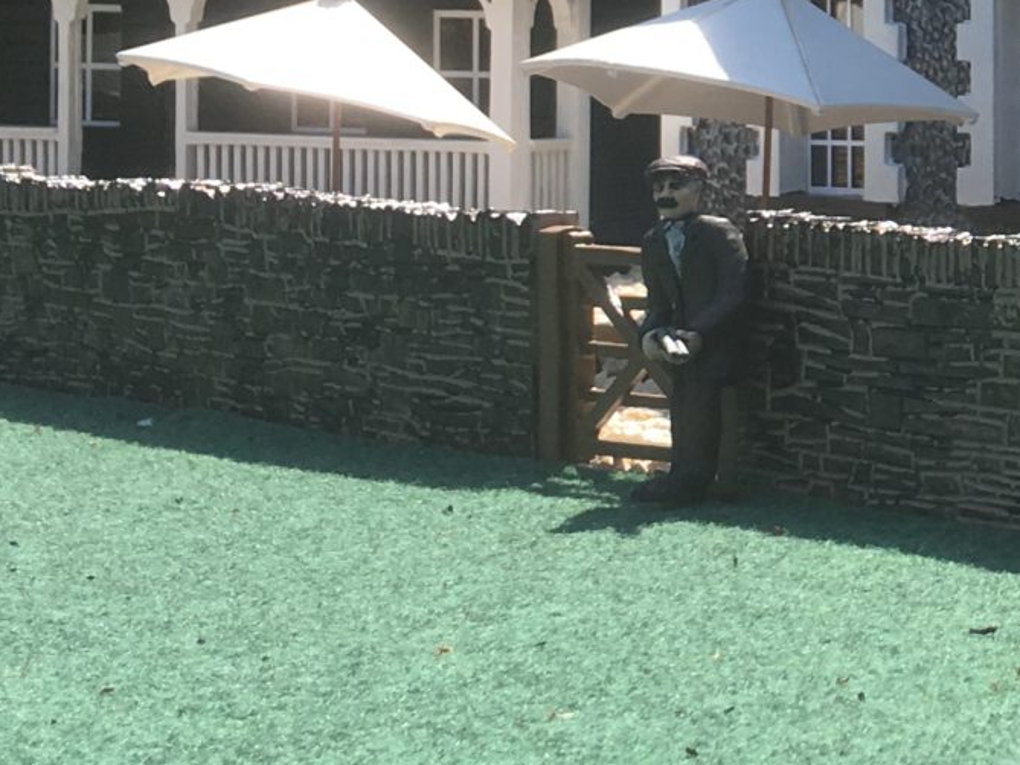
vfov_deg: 13.2
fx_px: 3271
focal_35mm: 111
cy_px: 69
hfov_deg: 16.1
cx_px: 1555
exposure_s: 1/986
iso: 25
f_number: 2.2
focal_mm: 4.15
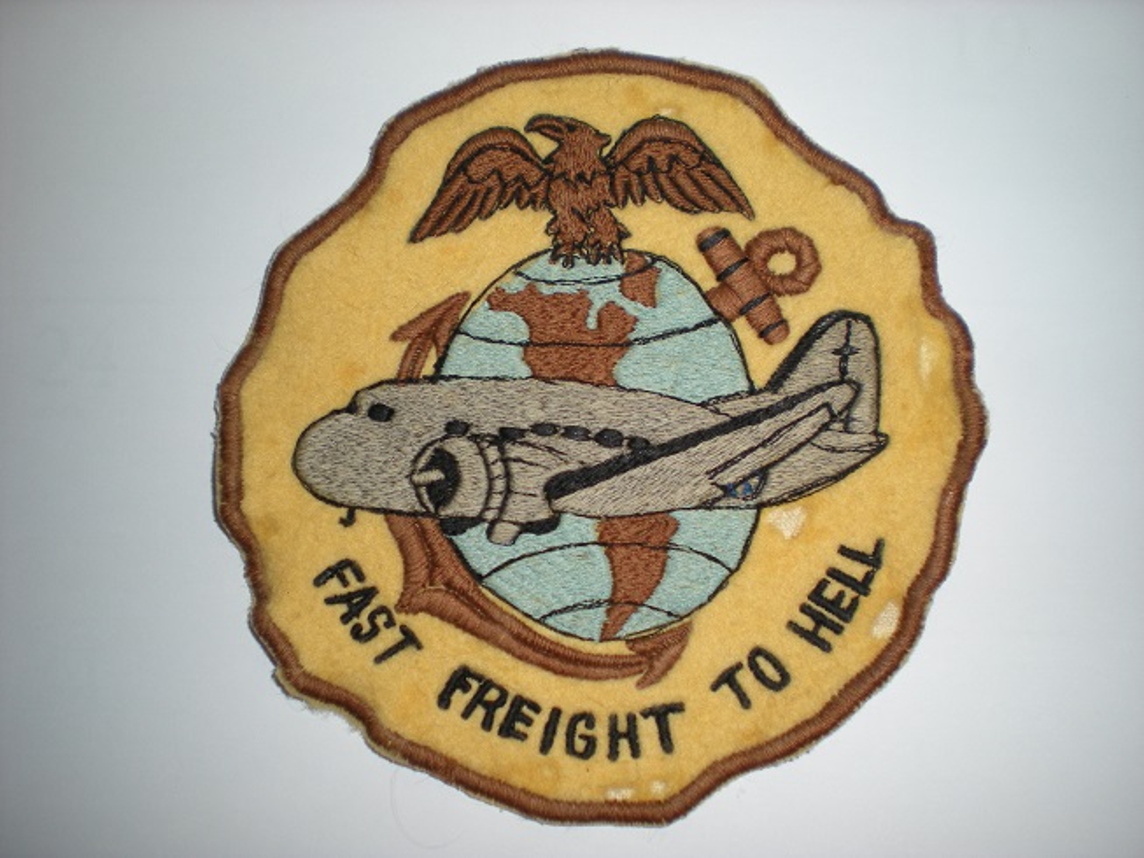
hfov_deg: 49.0
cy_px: 429
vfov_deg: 37.7
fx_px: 1256
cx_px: 572
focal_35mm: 38
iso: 64
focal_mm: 6.3
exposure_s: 1/60
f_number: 3.1
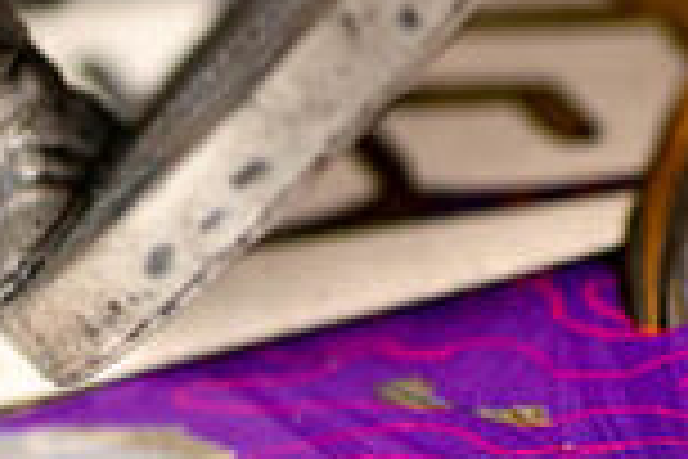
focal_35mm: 520
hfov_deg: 3.9
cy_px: -135
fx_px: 9937
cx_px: -441
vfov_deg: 2.6
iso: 400
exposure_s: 1/160
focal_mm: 105
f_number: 5.6
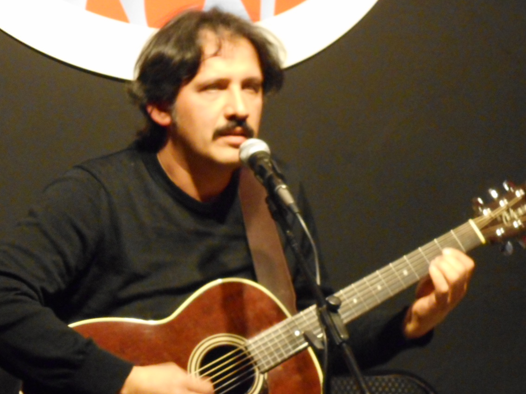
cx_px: 260
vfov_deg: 7.9
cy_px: 221
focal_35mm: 189
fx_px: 2873
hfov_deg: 10.5
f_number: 6.1
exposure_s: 1/2
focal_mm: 23.9
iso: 800
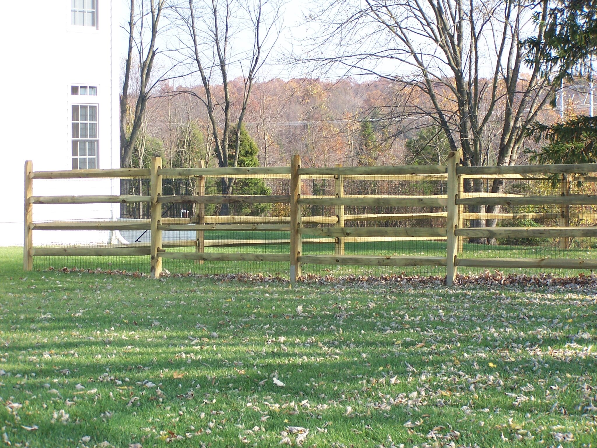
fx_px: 1621
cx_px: 298
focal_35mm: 94
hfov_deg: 20.9
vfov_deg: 15.7
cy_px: 224
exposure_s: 1/250
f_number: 3.2
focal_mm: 15.6
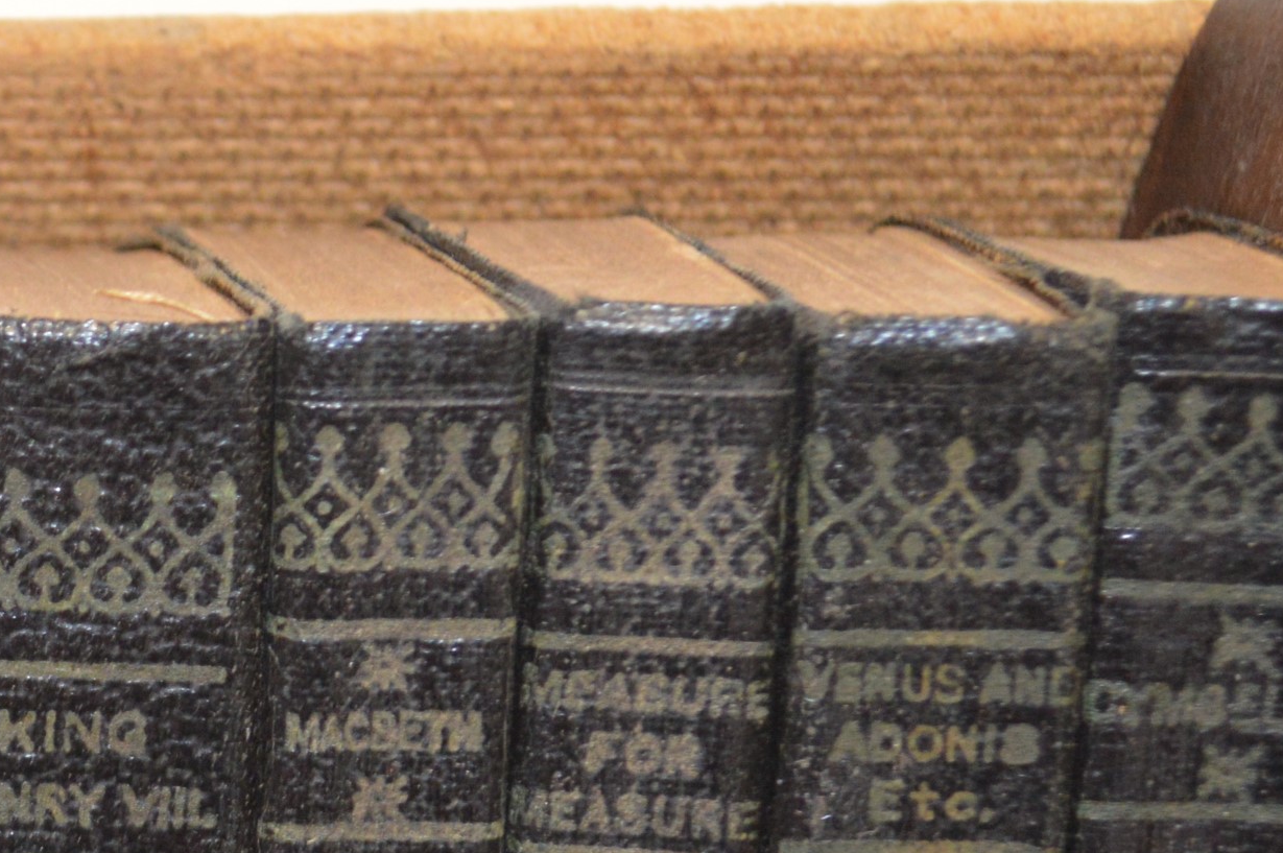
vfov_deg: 9.6
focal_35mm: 142
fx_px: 5043
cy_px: 930
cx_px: -562
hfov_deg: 13.7
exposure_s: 1/60
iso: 900
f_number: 4.5
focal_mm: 29
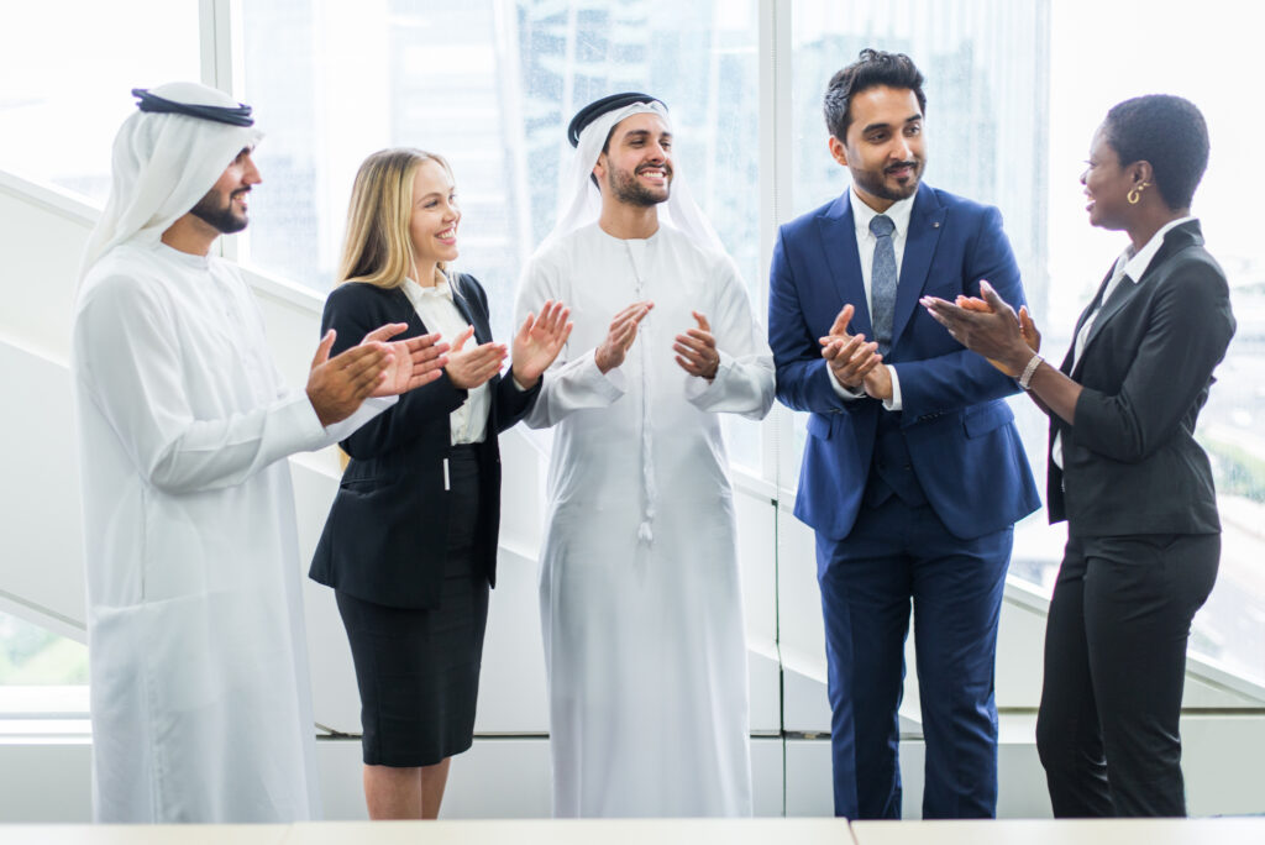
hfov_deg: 39.6
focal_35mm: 50
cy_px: 422
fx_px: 1758
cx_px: 632
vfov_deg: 27.0
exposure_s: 1/125
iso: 500
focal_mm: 50
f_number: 2.2
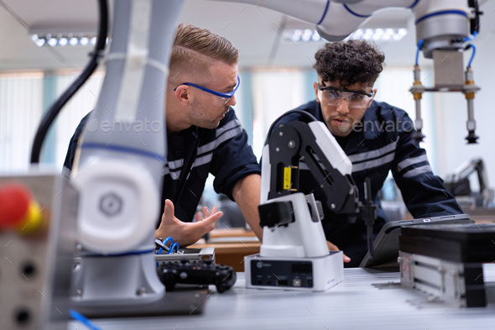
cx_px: 248
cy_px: 165
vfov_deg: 37.8
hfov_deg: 54.4
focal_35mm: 35
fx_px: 481
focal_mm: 35
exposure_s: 1/1000
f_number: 1.4
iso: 1000
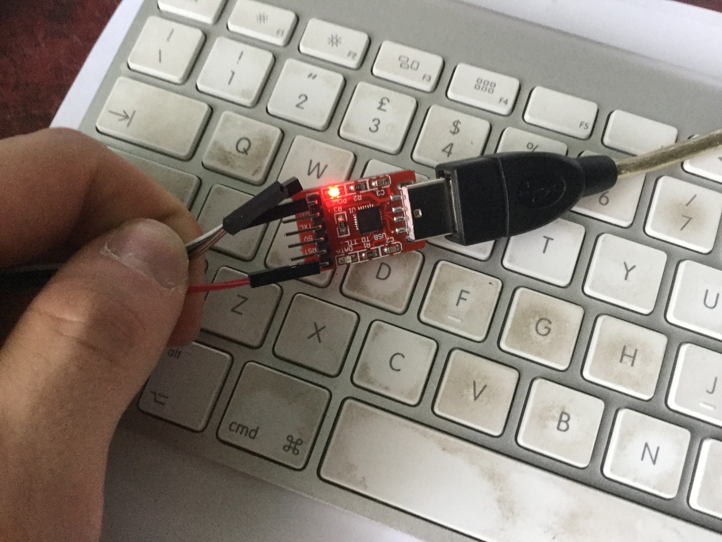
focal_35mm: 31
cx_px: 361
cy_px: 271
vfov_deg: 45.4
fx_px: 647
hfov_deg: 58.4
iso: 250
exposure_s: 1/33
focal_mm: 3.3
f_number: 2.4
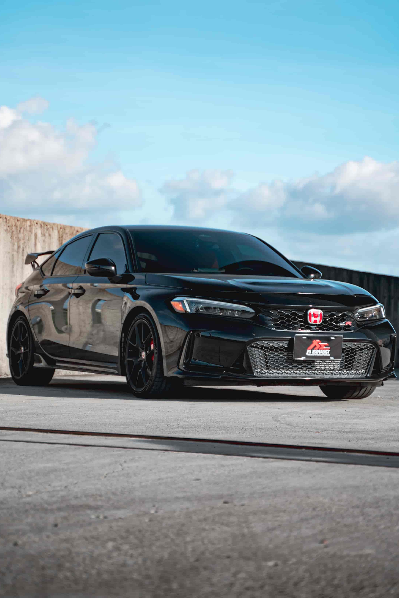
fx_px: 1446
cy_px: 267
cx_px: 199
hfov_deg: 15.7
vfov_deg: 23.4
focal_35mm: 87
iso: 80
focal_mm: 67
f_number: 2.8
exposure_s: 1/500
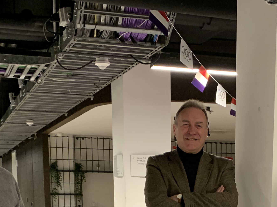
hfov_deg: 24.7
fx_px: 624
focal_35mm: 78
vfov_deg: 17.5
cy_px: 282
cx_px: 212
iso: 250
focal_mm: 4.25
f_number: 1.8
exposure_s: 1/50
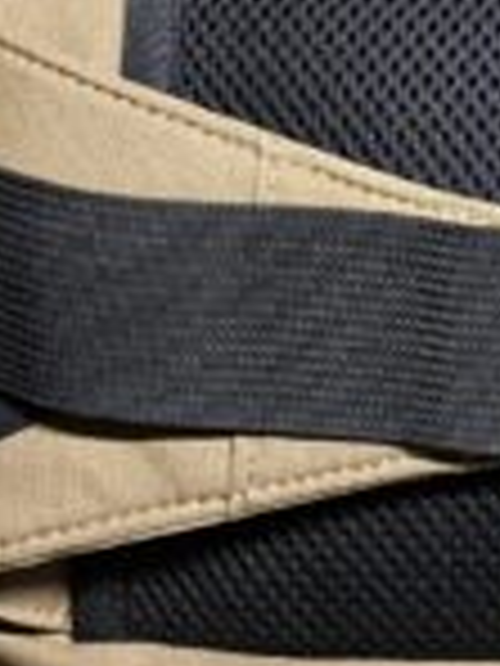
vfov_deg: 19.5
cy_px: -40
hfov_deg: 14.6
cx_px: 635
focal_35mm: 97
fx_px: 1868
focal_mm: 3.99
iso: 200
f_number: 1.8
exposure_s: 1/60
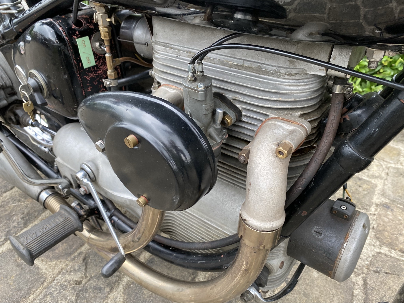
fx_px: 303
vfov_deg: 53.1
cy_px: 152
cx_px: 202
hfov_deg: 67.3
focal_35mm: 26
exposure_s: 1/111
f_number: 1.8
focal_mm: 4.25
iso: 125
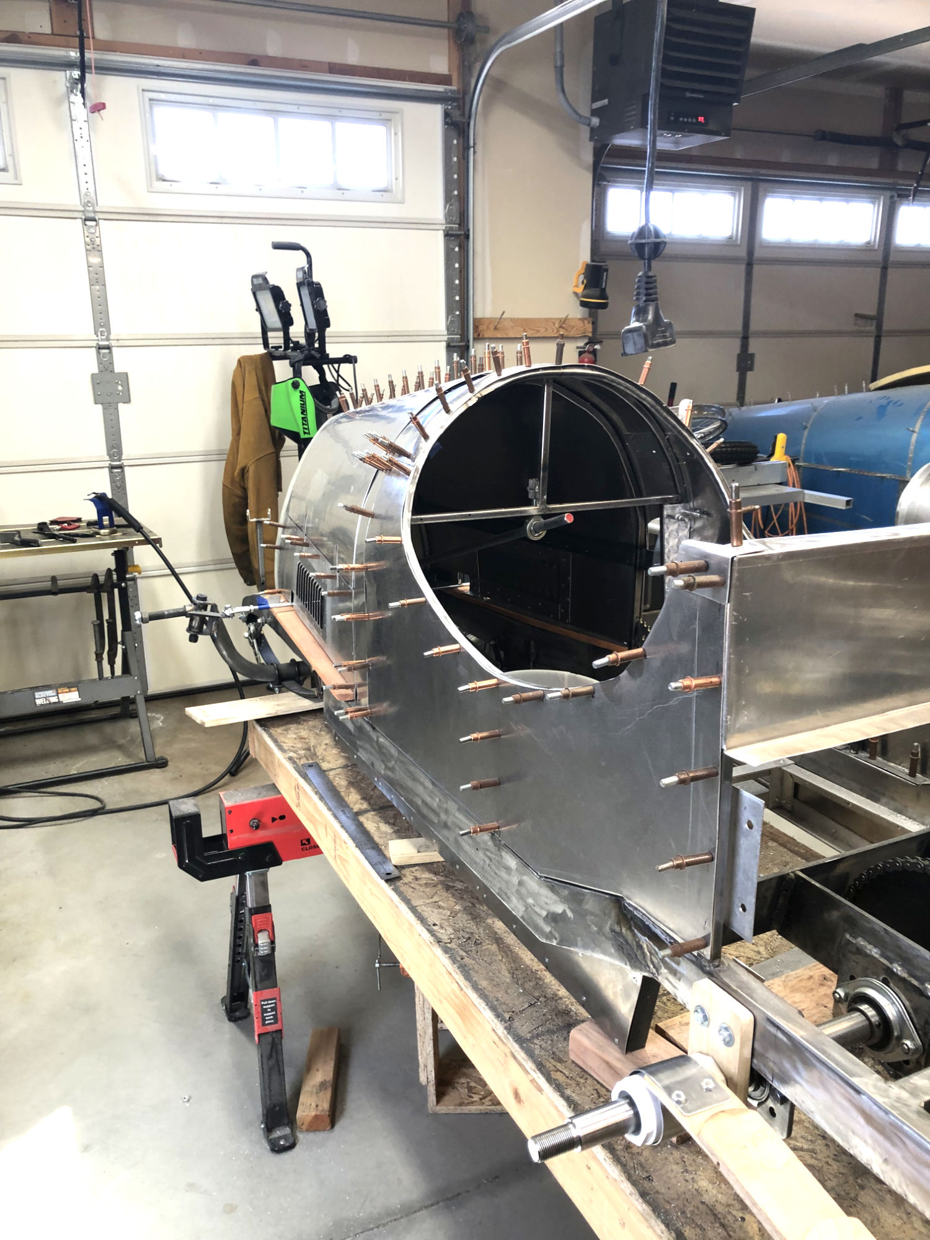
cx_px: 465
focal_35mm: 28
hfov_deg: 49.7
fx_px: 1003
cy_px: 620
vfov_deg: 63.4
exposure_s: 1/40
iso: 25
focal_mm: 4
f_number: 1.8
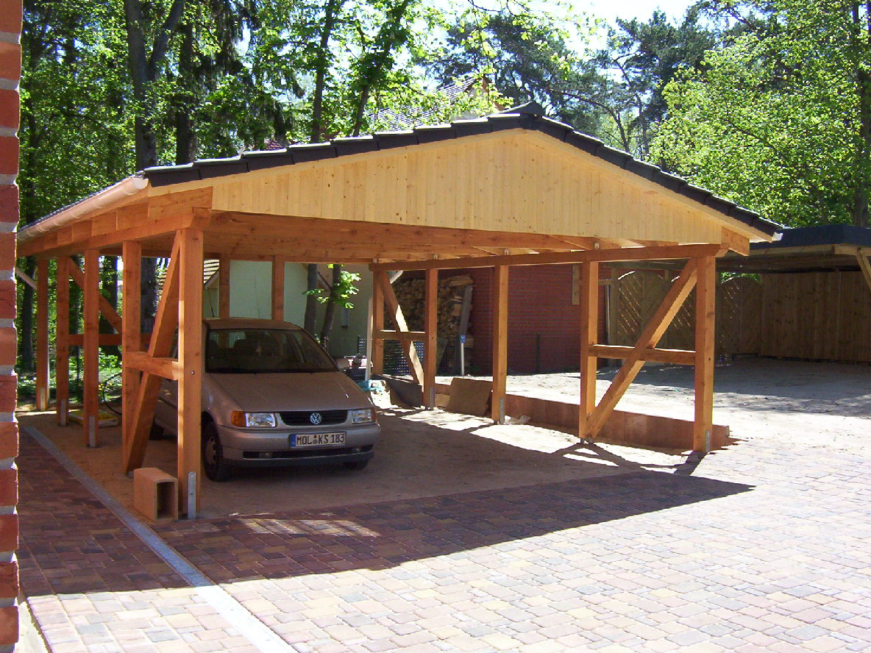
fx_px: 906
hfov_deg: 51.4
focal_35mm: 36
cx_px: 436
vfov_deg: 39.7
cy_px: 326
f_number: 5.24
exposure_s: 1/282
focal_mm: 5.54
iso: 100
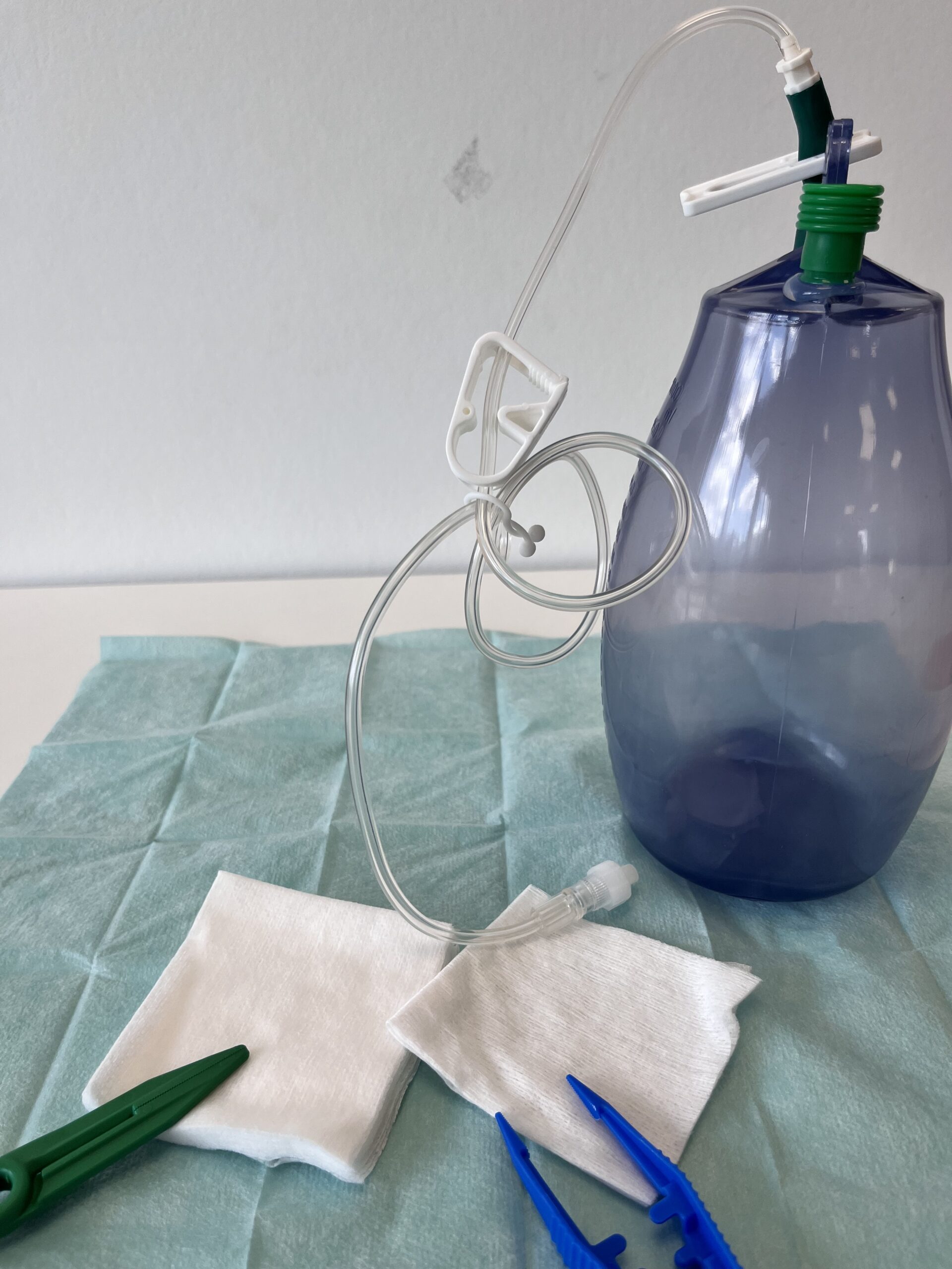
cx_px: 476
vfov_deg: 67.3
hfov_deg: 53.1
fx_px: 953
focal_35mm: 26
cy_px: 634
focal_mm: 5.1
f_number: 1.6
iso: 50
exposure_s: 1/550
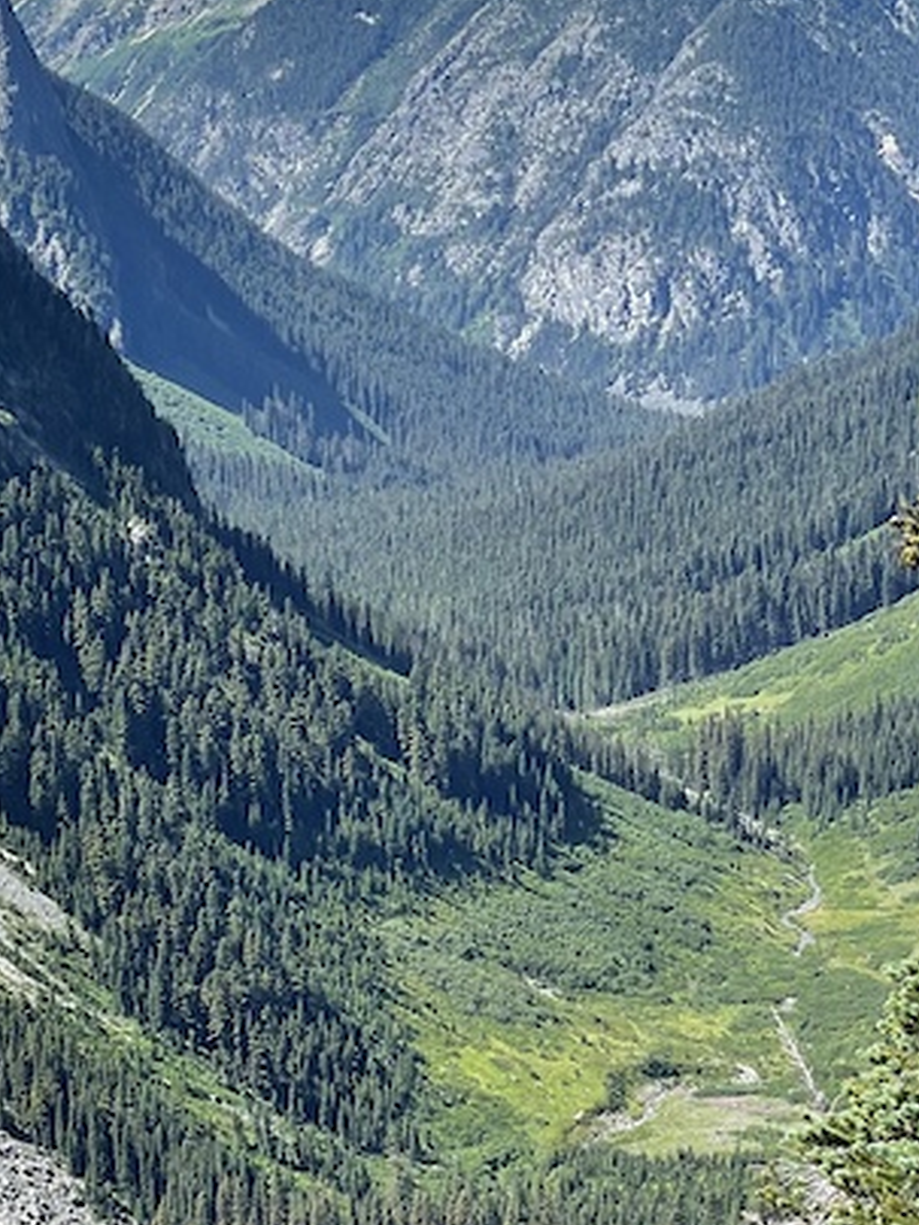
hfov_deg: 14.3
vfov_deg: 19.1
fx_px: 3646
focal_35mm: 103
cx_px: 273
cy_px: 543
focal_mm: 6
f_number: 2
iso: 25
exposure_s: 1/1089
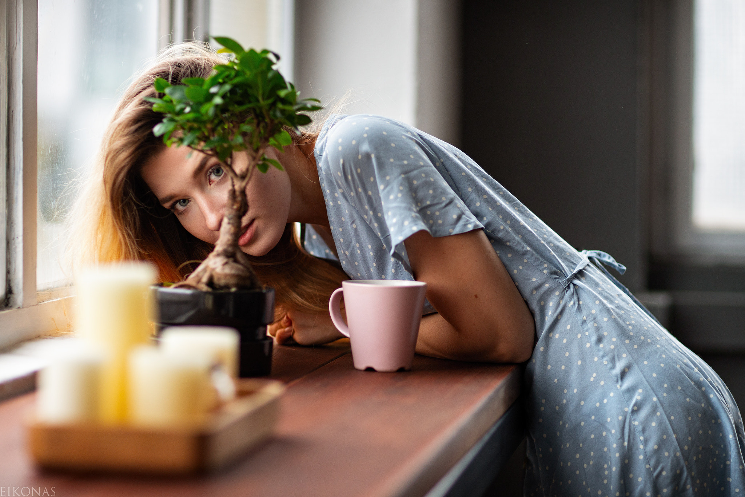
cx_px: 372
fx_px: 1759
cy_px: 248
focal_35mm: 85
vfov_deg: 16.1
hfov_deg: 23.9
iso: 500
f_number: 1.8
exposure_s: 1/640
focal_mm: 85
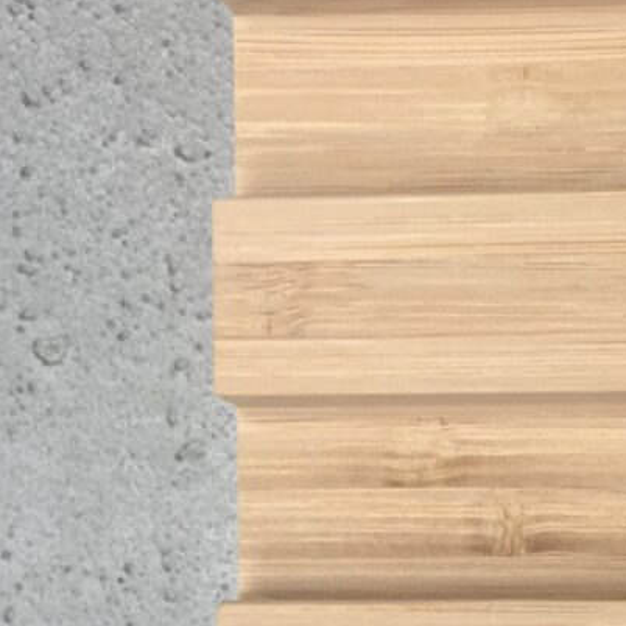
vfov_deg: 16.5
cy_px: 715
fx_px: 2087
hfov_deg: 16.8
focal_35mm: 102
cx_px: 598
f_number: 2.2
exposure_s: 1/50
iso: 32
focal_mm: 4.15
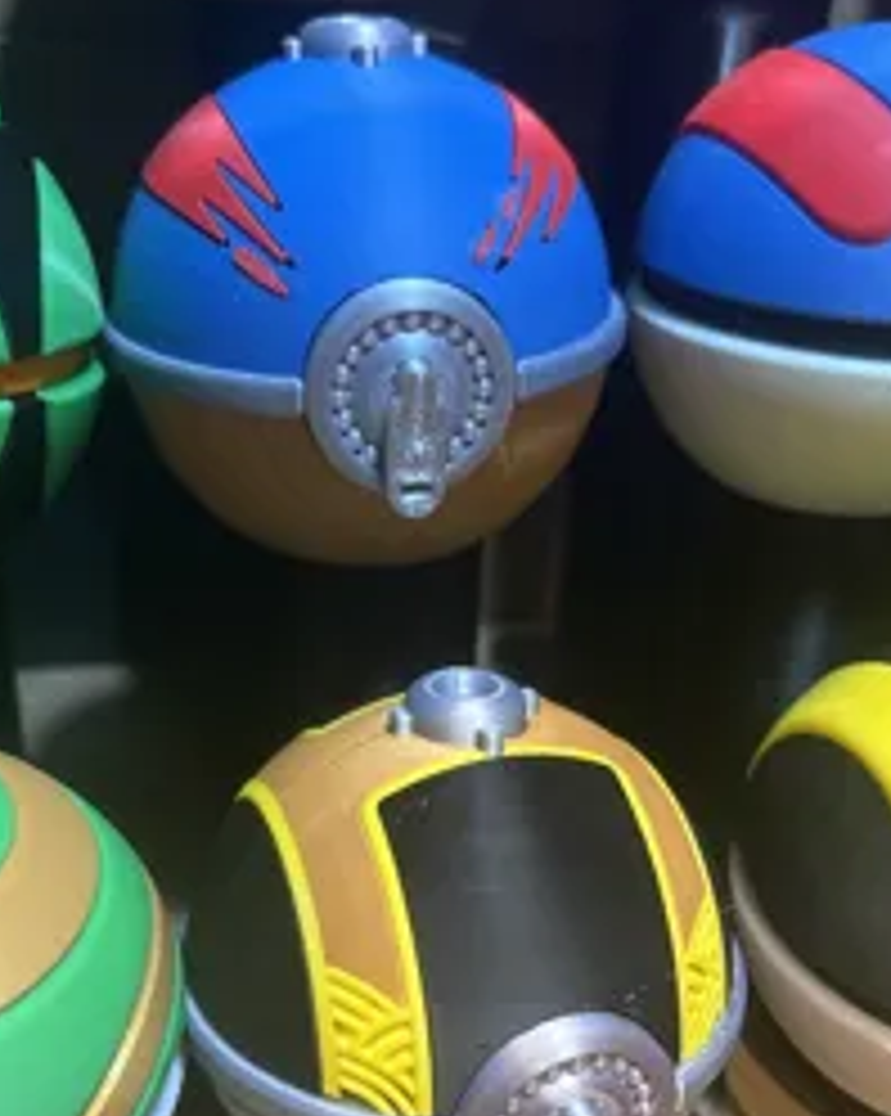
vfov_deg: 44.2
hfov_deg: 36.4
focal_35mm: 41
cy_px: 734
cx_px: 423
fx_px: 1353
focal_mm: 5.7
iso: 320
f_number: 1.5
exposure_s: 1/60
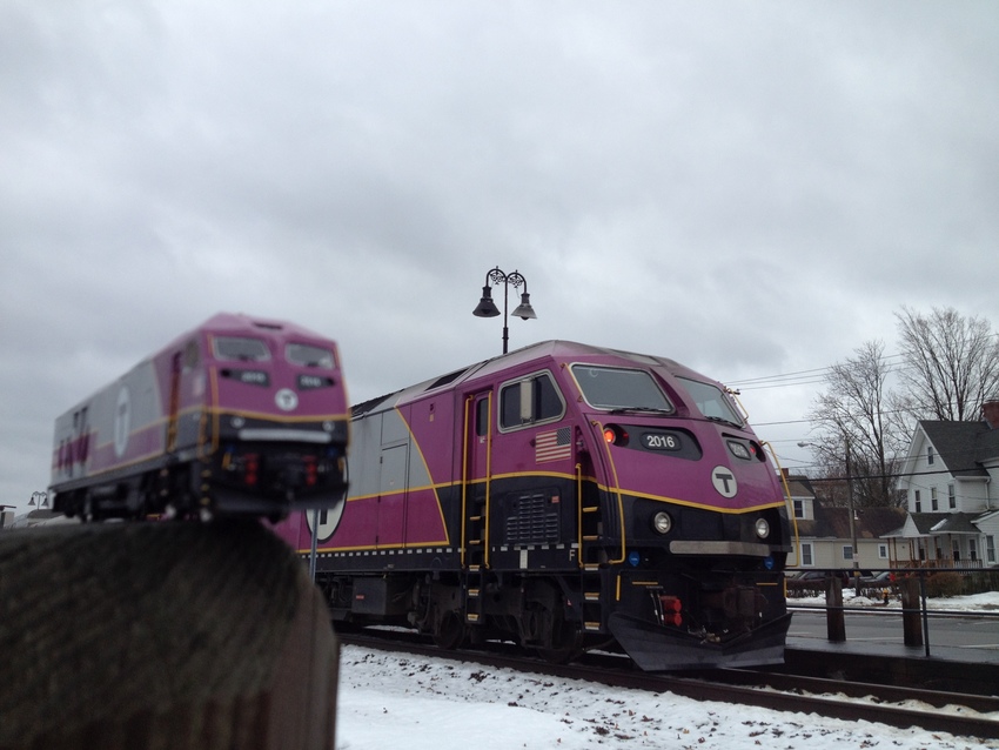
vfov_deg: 40.7
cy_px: 375
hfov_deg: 52.6
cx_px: 500
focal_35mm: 35
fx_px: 1010
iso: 50
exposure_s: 1/255
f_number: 2.4
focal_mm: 4.28
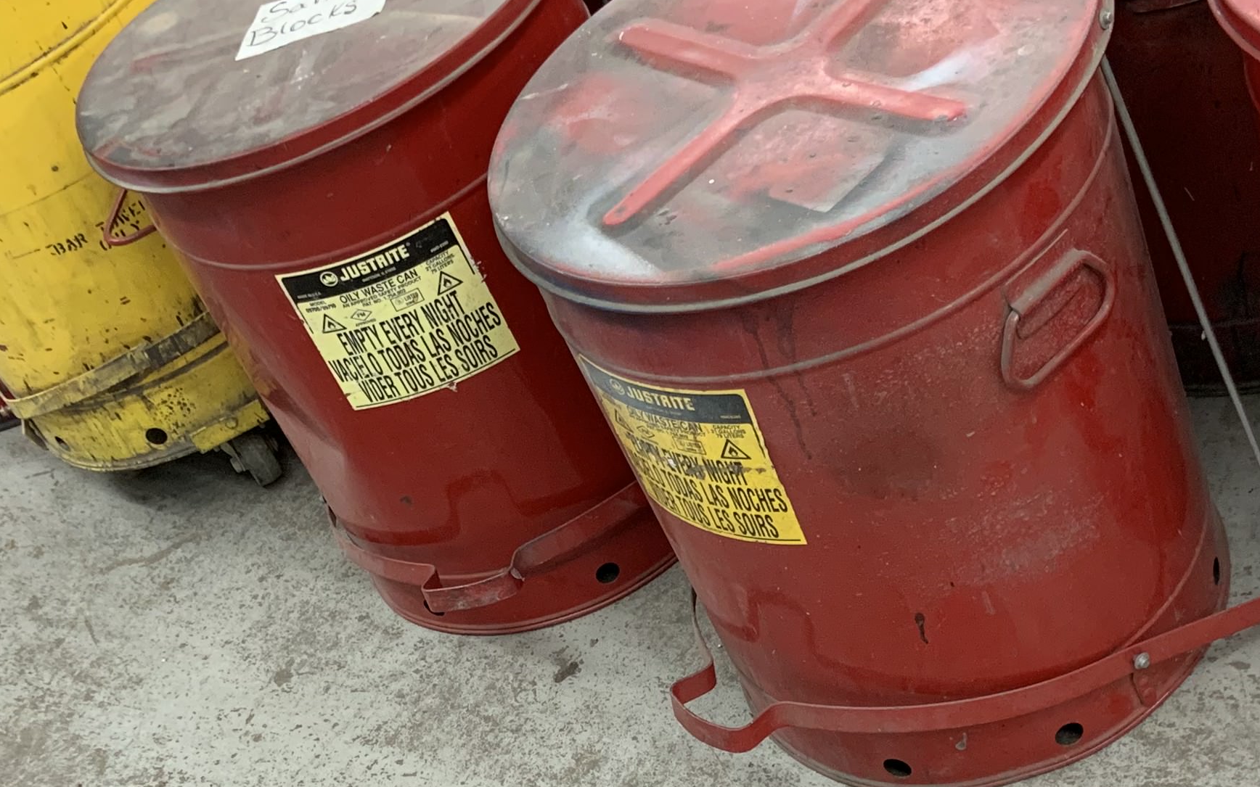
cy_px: 672
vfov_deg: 20.0
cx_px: 602
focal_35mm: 64
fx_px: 2198
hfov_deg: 32.0
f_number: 1.8
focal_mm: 4.25
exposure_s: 1/60
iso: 160
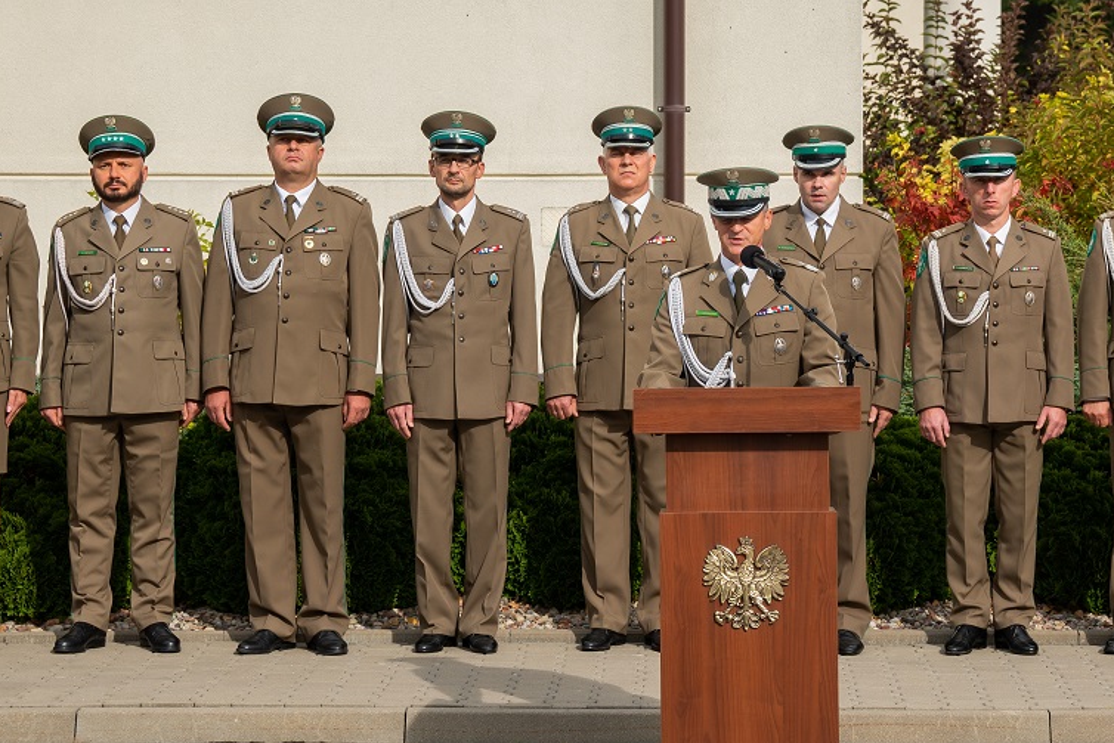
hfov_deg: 12.3
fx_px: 5168
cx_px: 691
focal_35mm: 167
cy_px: 304
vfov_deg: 8.2
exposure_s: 1/200
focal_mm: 70
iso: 100
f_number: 6.3
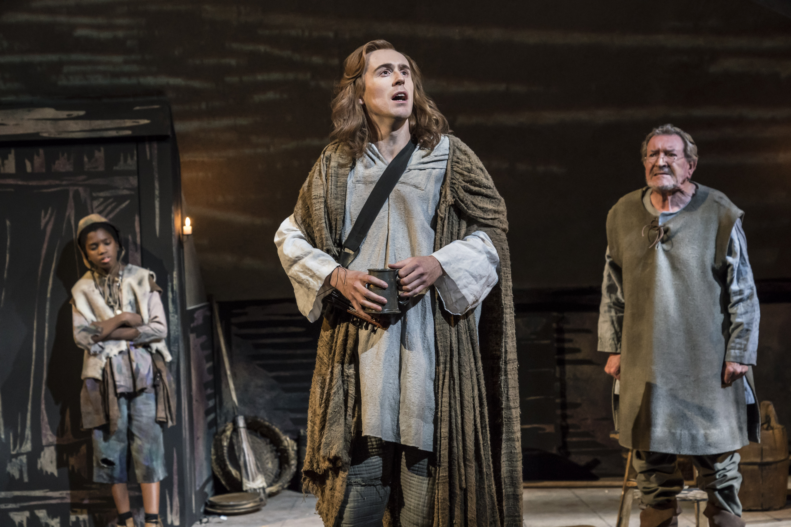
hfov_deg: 31.0
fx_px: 1428
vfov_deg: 20.9
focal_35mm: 65
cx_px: 396
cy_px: 264
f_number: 4
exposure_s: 1/160
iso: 5000
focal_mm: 65
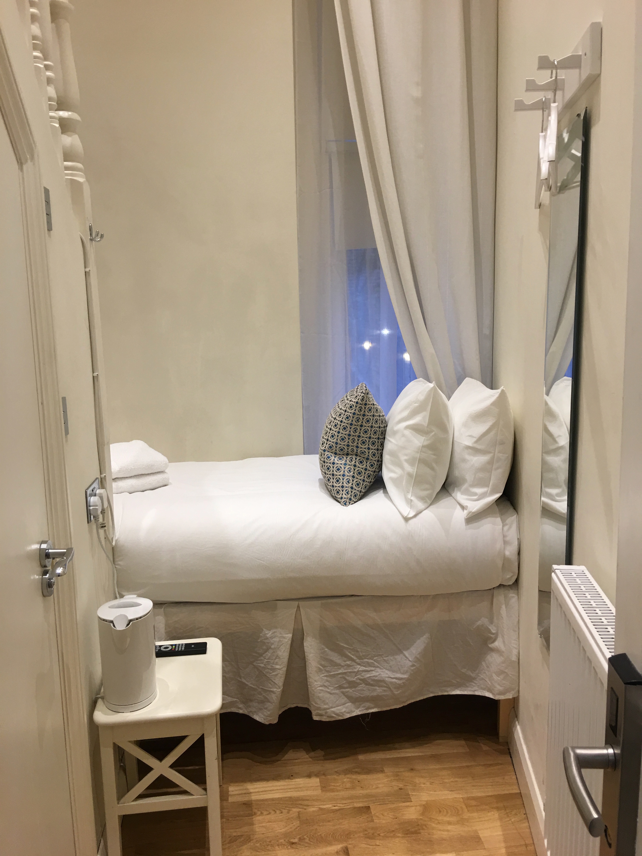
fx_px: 717
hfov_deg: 48.2
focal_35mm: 29
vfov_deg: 61.7
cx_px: 321
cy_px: 428
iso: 32
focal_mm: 4.15
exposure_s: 1/17
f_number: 2.2
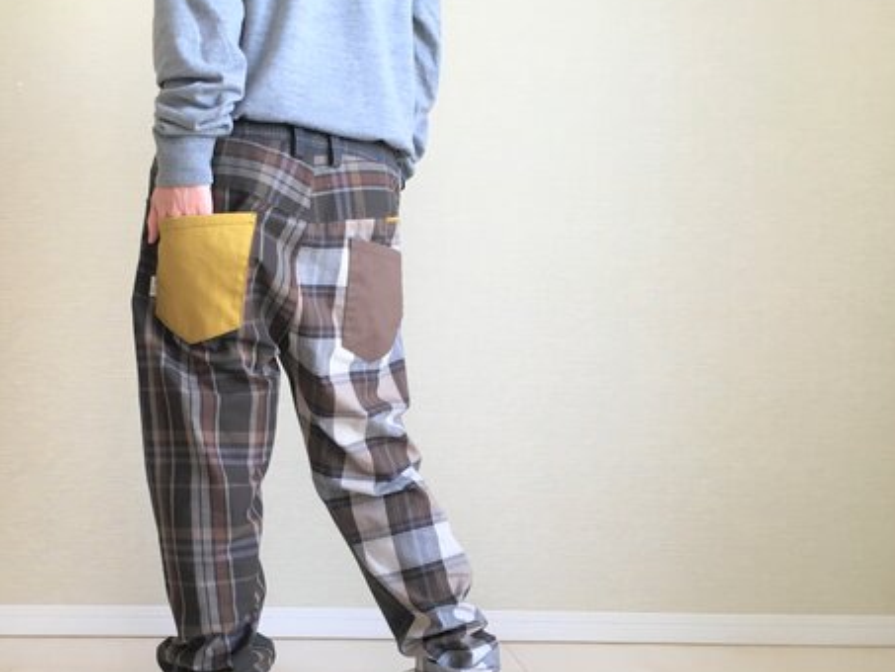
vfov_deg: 35.0
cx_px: 312
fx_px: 1060
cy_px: 413
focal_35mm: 41
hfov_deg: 45.2
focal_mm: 4.15
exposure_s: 1/30
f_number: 2.2
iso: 50
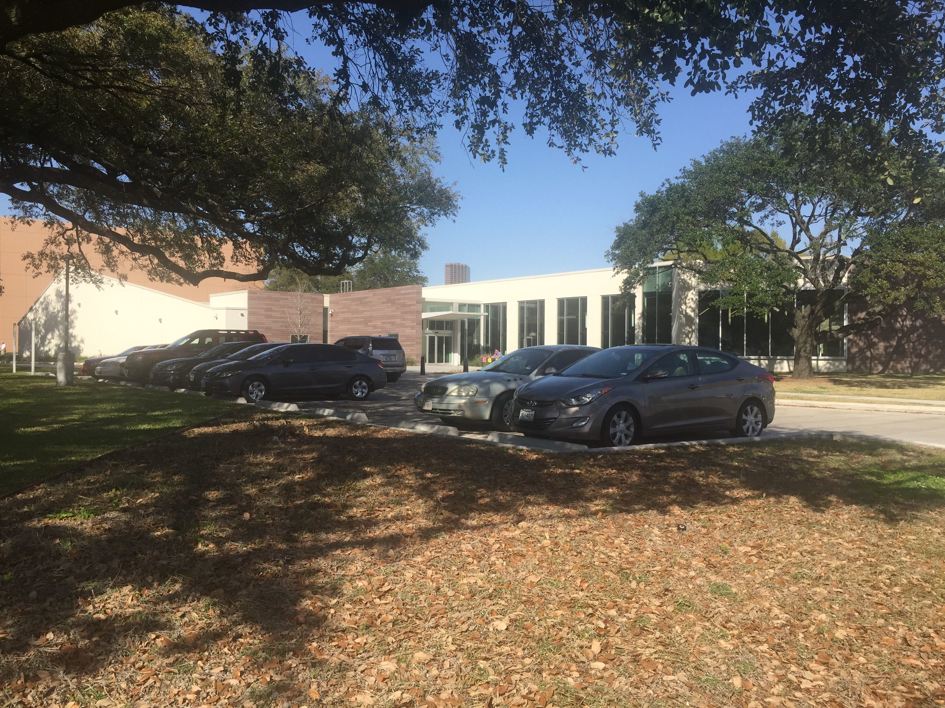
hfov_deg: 61.7
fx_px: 792
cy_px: 354
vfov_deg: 48.2
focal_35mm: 29
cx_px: 472
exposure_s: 1/1721
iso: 32
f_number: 2.2
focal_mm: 4.15
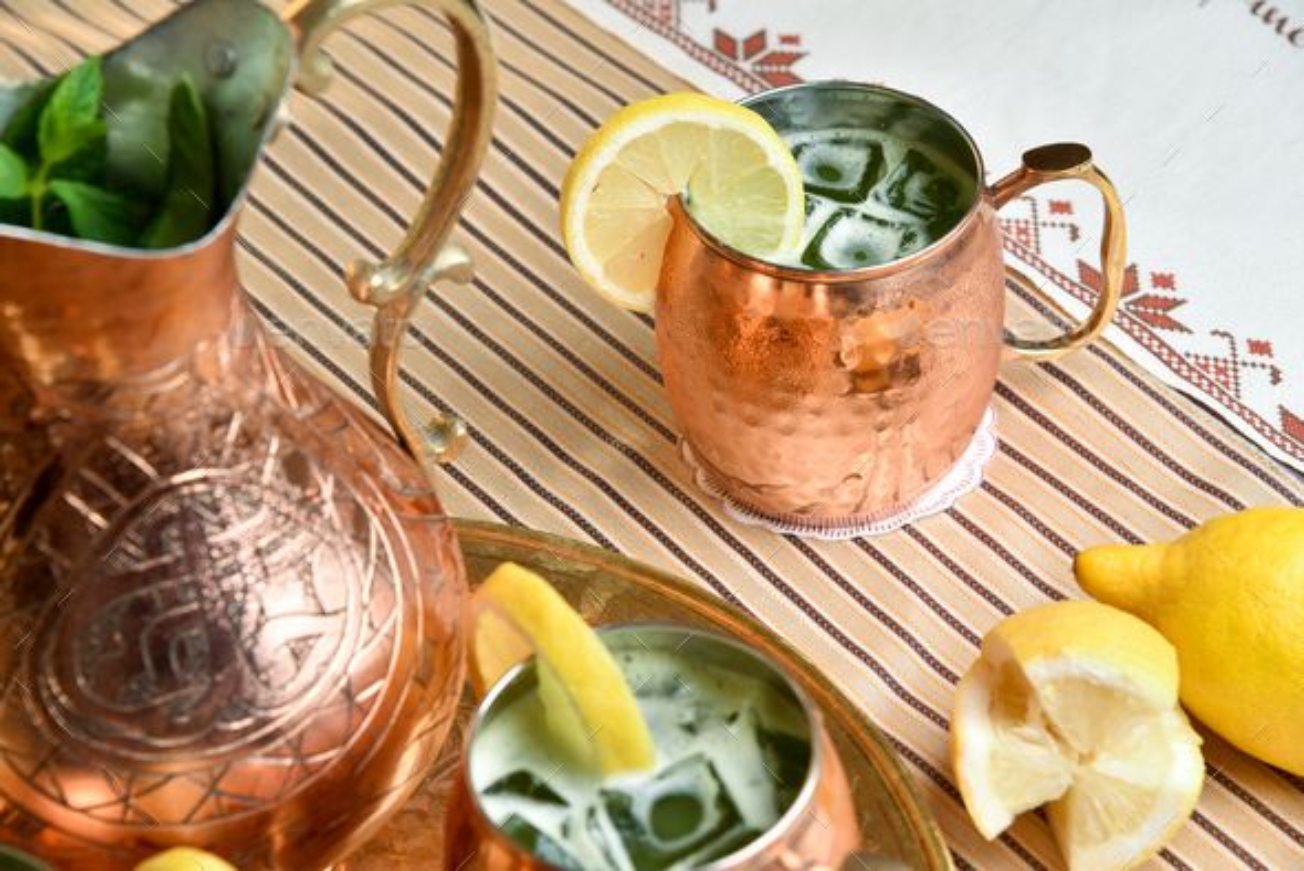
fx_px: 4349
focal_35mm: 120
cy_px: 436
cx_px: 652
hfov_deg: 17.1
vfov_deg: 11.4
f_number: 8
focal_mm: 120
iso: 400
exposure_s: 1/80
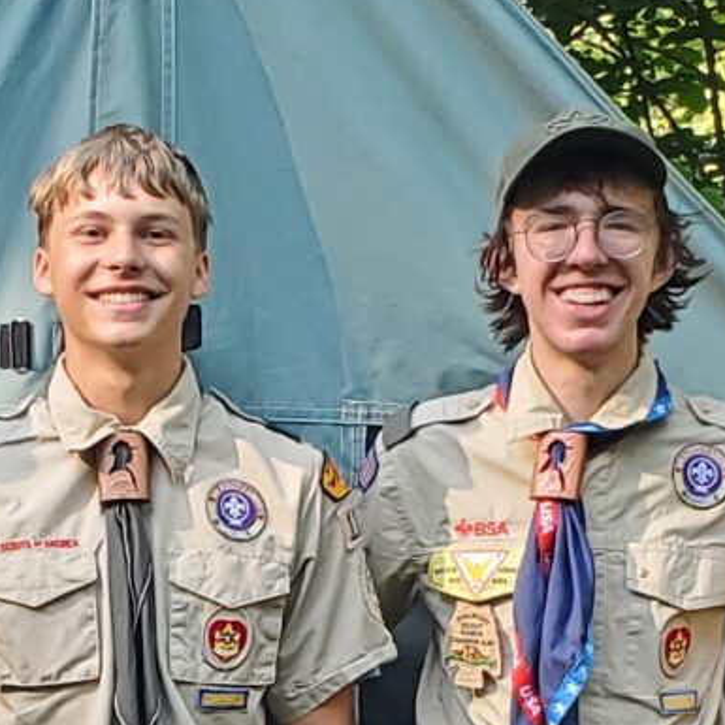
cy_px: 563
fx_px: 3625
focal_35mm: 153
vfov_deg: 11.4
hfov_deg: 11.4
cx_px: 81
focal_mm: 4.3
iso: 64
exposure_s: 1/100
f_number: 2.4
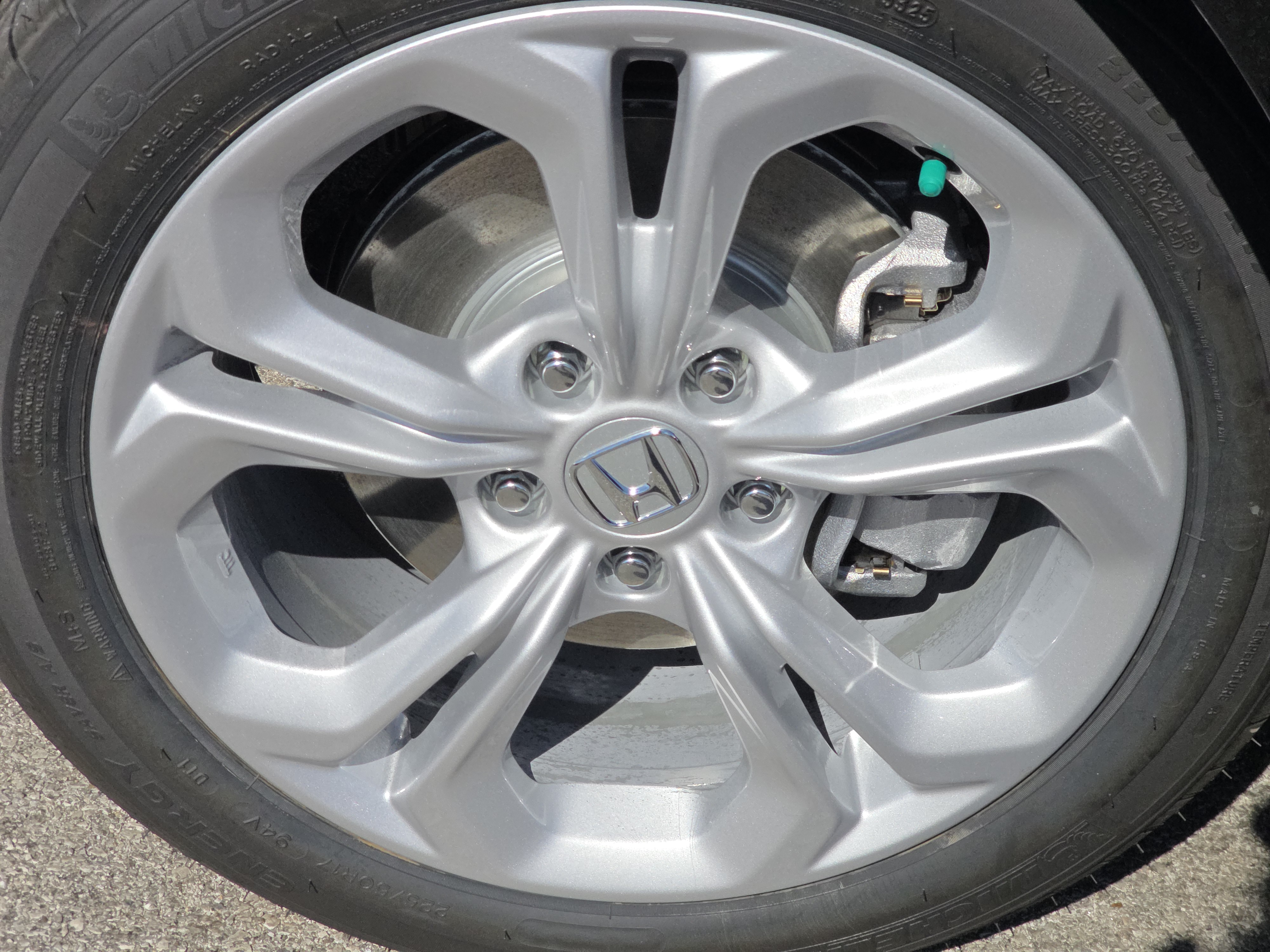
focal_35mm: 69
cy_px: 476
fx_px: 2531
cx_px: 635
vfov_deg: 21.3
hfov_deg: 28.2
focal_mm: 7.9
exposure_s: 1/4319
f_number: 2.4
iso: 50
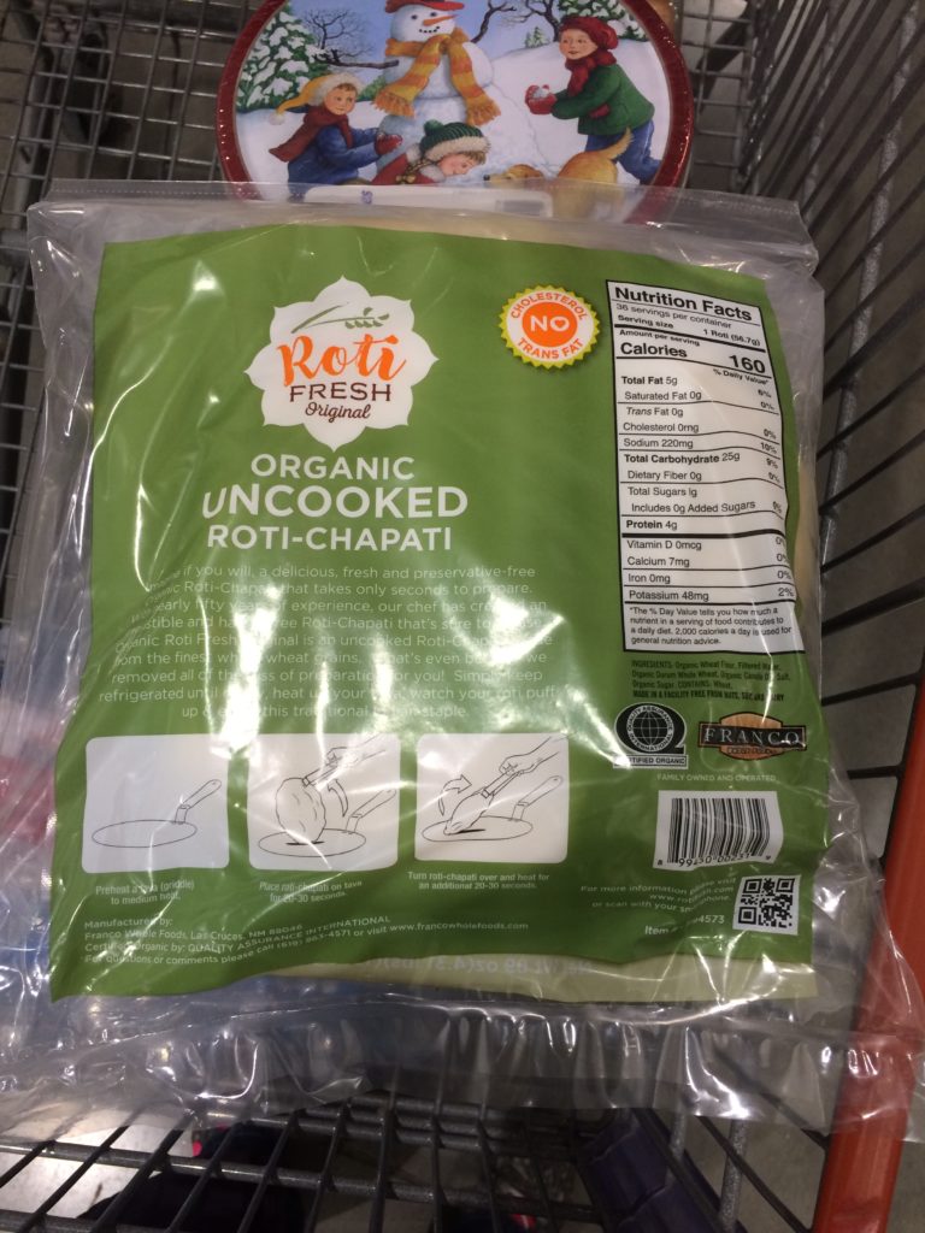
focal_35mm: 29
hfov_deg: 48.2
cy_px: 616
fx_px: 1033
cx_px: 462
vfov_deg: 61.7
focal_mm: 4.15
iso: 64
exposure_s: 1/33
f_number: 2.2
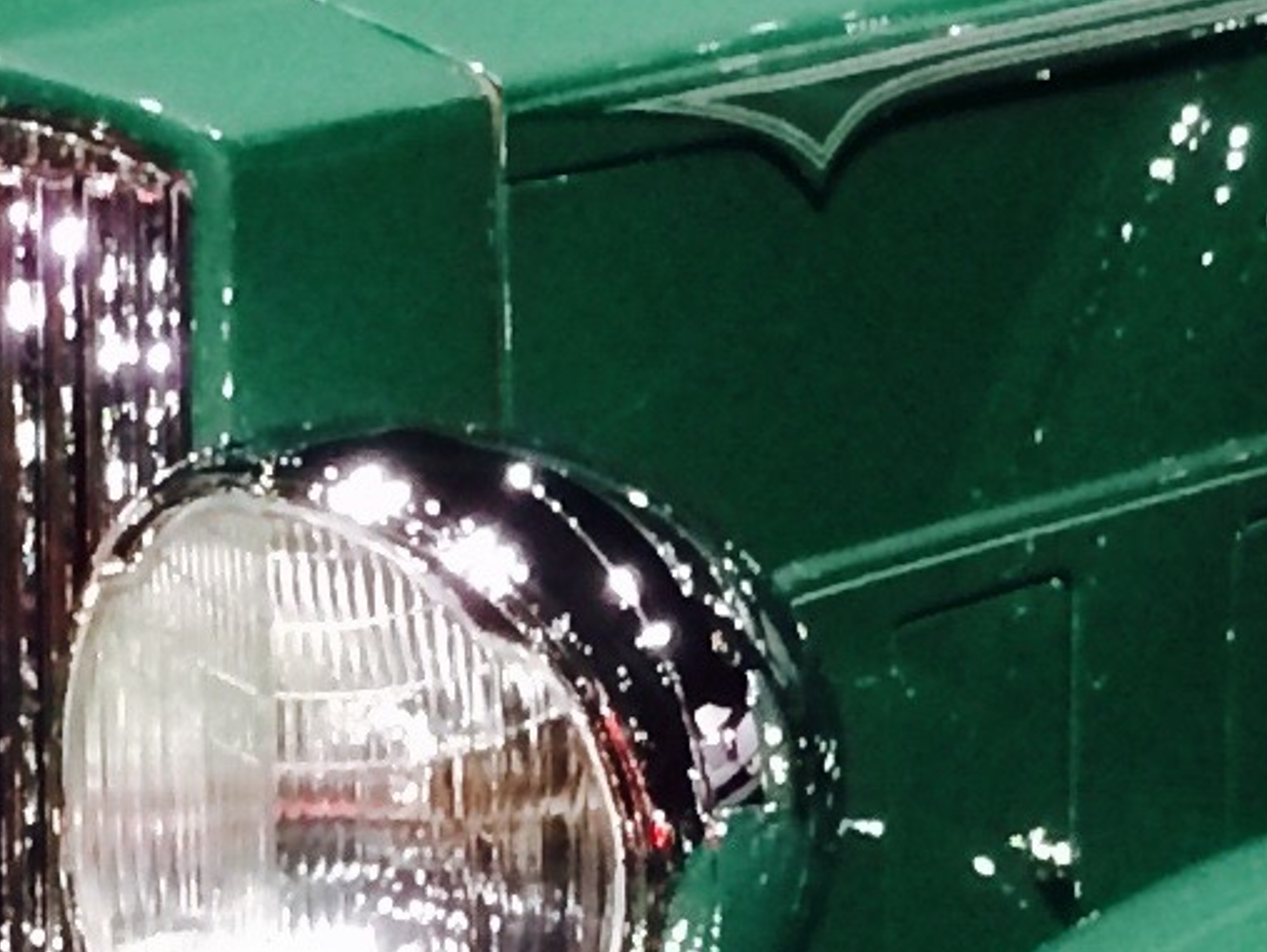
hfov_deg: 10.2
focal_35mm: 193
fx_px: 7069
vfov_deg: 7.6
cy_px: 1109
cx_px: 982
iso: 320
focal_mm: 4.12
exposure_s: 1/20
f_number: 2.2
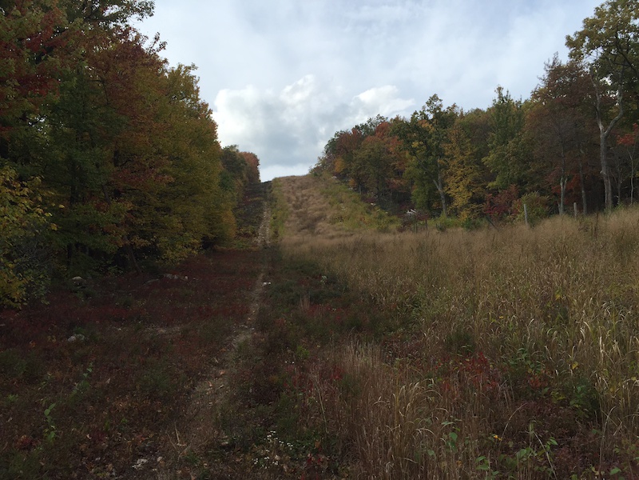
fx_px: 535
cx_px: 320
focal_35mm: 29
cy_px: 240
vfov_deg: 48.2
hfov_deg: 61.7
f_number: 2.2
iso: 32
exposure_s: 1/1276
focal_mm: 4.15
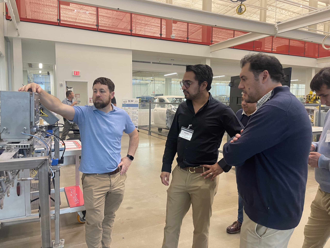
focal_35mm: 25
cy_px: 124
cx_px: 165
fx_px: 238
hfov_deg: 69.4
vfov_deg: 54.9
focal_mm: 5.1
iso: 160
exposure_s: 1/60
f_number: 1.6
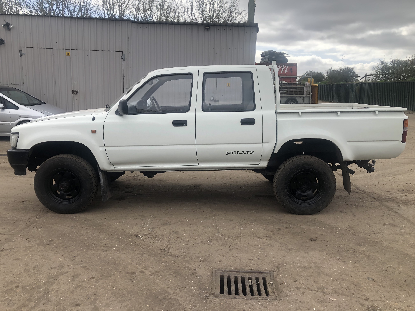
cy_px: 156
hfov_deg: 63.4
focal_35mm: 28
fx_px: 336
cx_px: 208
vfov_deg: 49.7
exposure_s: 1/1143
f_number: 1.8
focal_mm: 3.99
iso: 20
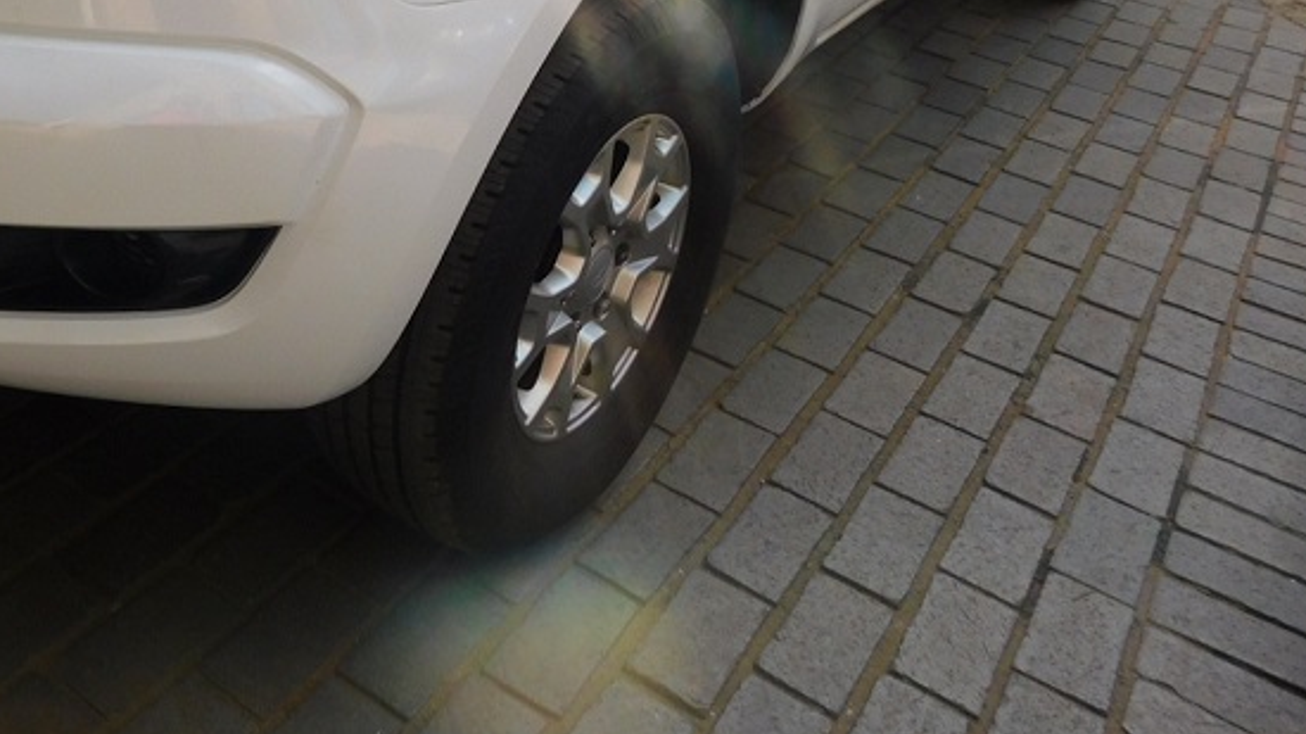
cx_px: 283
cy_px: -53
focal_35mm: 41
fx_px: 1419
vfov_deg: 26.9
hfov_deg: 47.1
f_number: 3
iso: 125
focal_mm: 4
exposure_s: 1/400
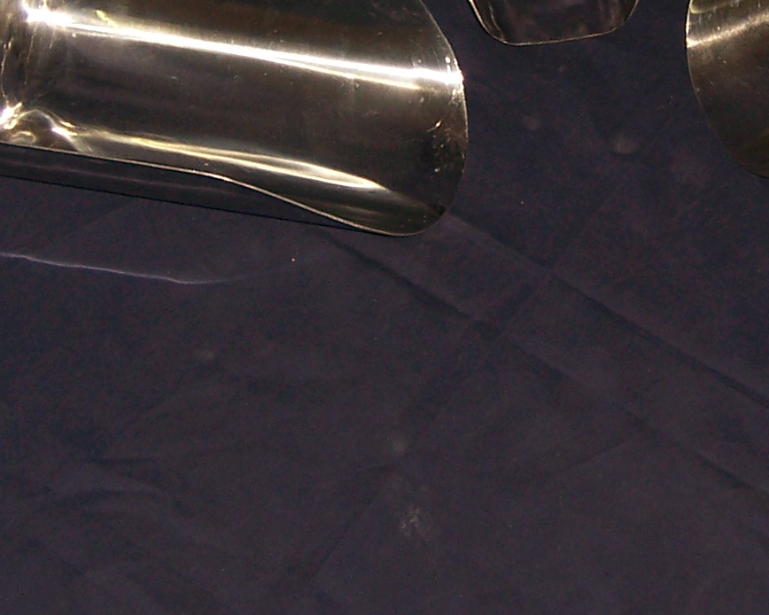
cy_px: 66
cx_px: 555
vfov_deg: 12.1
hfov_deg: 15.1
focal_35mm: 127
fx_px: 2890
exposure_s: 1/60
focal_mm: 8.2
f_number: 3.4
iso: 80
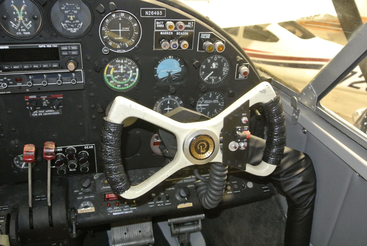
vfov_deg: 41.2
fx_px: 327
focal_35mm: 32
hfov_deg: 58.7
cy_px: 123
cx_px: 184
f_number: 3.8
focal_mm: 12.2
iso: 1100
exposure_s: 1/15
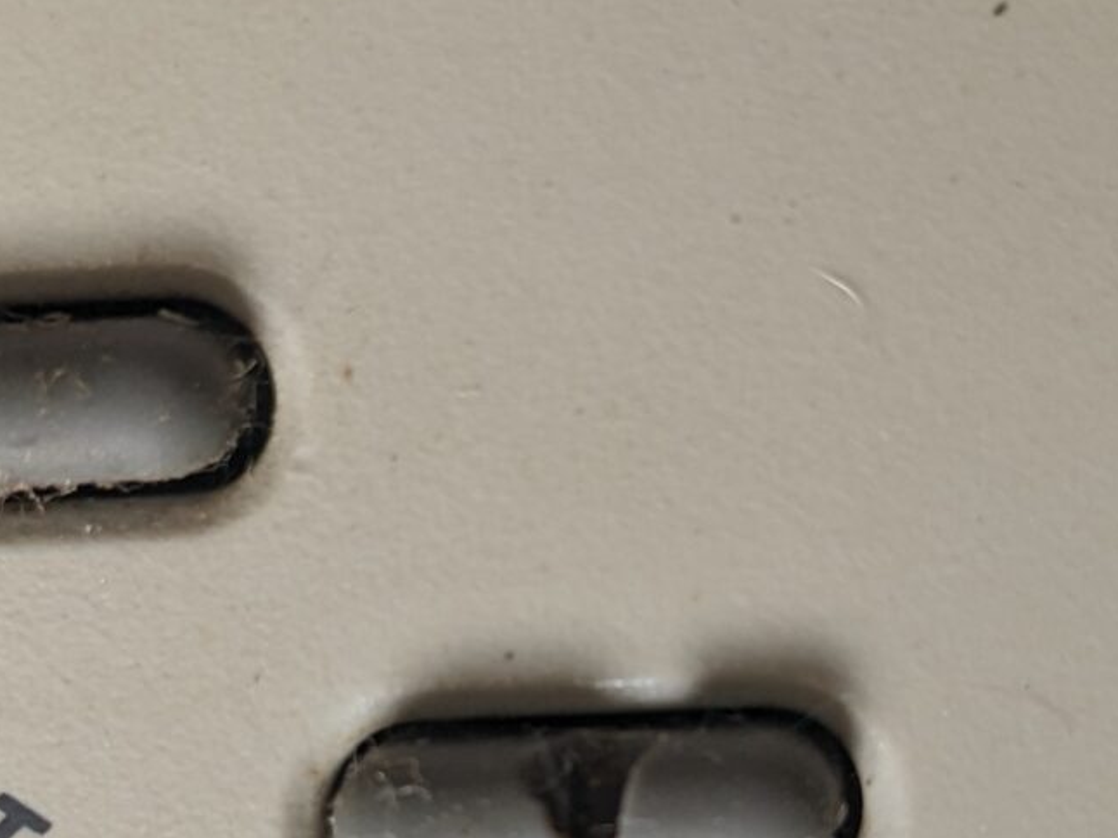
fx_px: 3455
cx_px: 628
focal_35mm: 107
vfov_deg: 13.6
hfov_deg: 18.4
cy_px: 871
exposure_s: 1/99.9
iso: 62
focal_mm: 4.38
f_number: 1.73
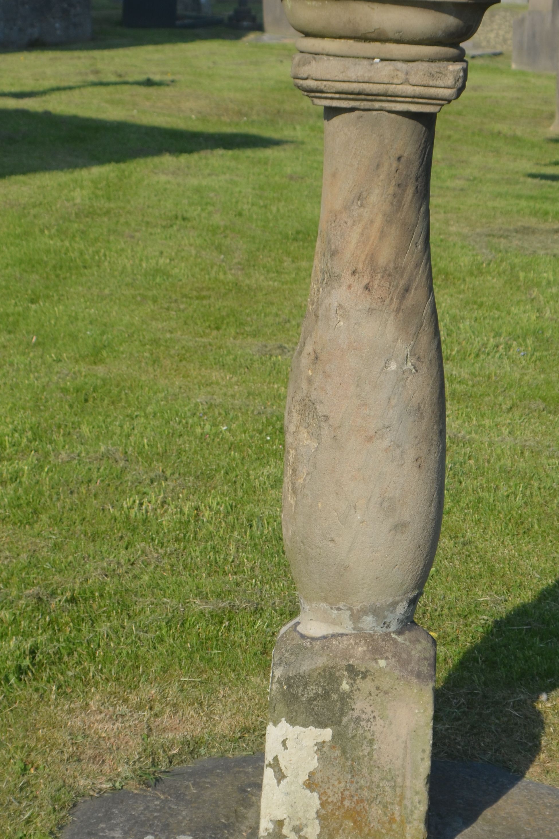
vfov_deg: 14.8
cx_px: 344
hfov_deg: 9.9
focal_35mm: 139
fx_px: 3234
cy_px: 358
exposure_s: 1/200
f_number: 7.1
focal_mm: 55
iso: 200
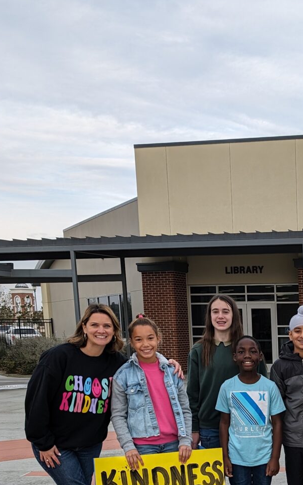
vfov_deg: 34.9
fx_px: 713
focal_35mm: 54
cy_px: 454
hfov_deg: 22.3
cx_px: 357
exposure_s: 1/329
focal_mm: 6.9
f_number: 1.68
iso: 20
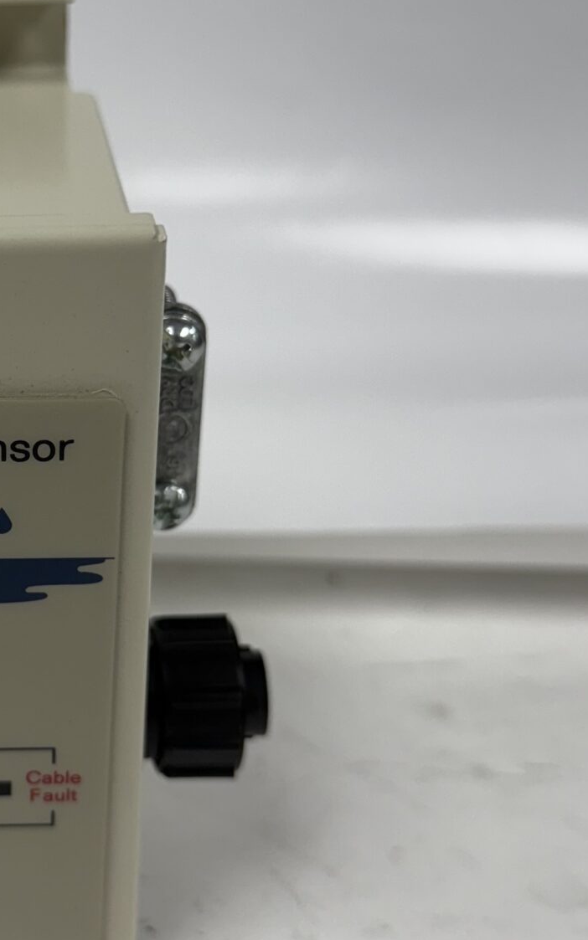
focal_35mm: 58
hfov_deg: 21.4
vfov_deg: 35.1
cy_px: 460
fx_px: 1487
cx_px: -32
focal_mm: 6.76
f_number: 1.78
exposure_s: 1/162
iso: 64
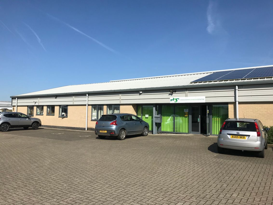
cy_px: 102
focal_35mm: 28
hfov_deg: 63.4
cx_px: 136
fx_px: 221
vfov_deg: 49.8
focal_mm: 3.99
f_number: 1.8
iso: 20
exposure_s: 1/4167
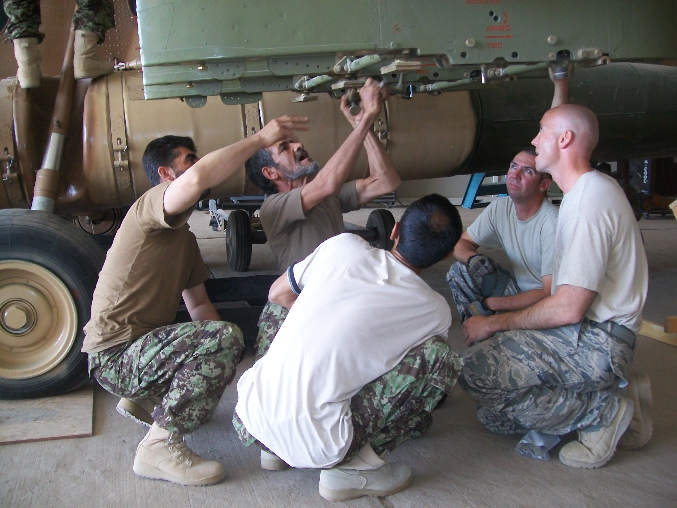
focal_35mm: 34
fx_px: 665
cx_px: 338
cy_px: 254
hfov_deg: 54.0
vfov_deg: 41.8
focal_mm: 6.1
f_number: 2.7
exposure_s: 1/60
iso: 160
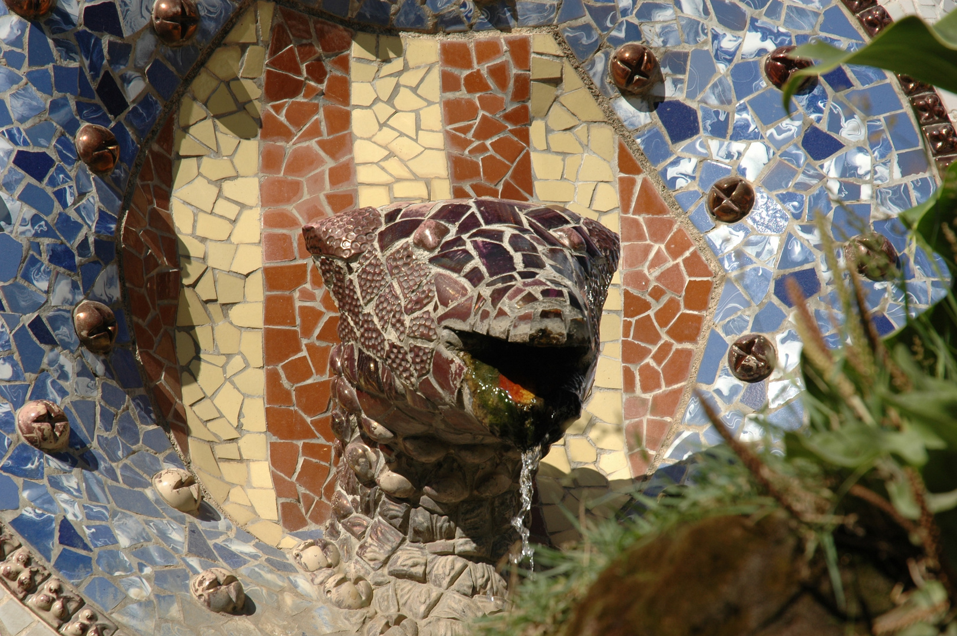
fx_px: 2789
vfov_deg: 13.0
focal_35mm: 105
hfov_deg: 19.5
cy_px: 318
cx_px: 478
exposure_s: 1/400
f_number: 10
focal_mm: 70
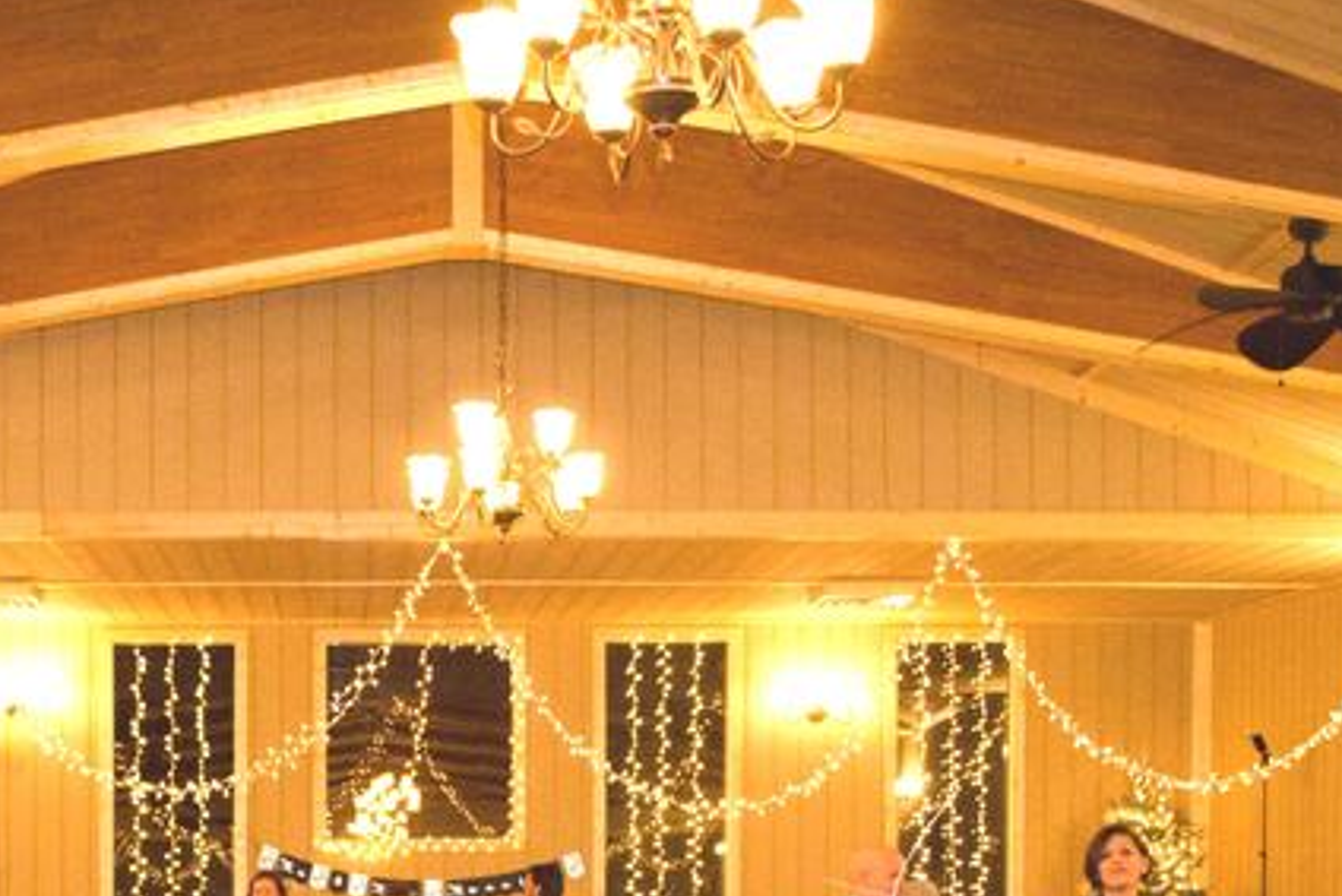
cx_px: 317
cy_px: 1035
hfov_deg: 30.4
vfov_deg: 19.8
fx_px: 2424
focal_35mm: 65
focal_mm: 18
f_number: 3.5
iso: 3200
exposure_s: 1/60
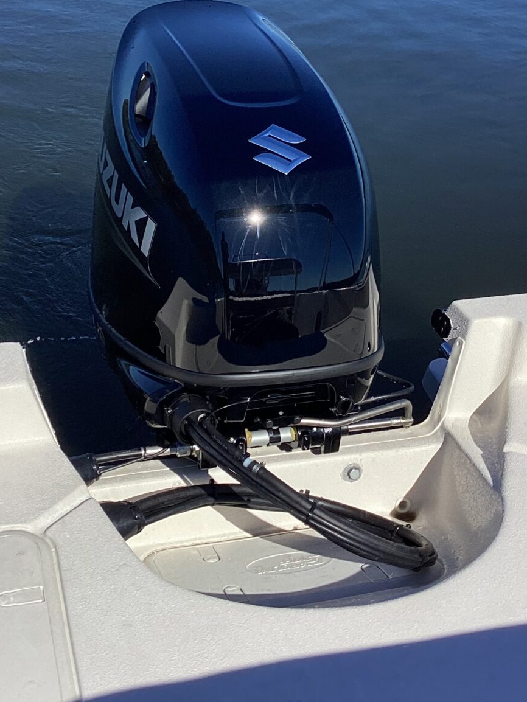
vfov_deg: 34.3
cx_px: 212
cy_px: 182
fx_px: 1116
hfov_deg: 26.5
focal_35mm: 55
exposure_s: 1/1773
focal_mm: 3.3
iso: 25
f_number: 2.4
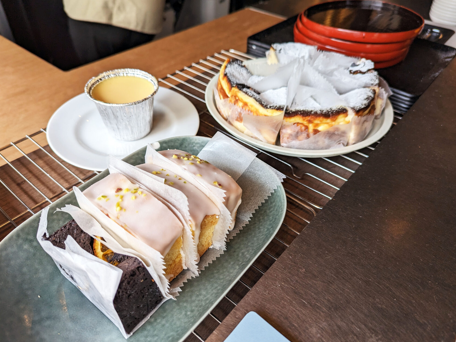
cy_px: 173
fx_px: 329
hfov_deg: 69.4
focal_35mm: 25
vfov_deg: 54.9
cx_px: 229
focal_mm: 6.81
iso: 59
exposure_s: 1/60
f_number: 1.85
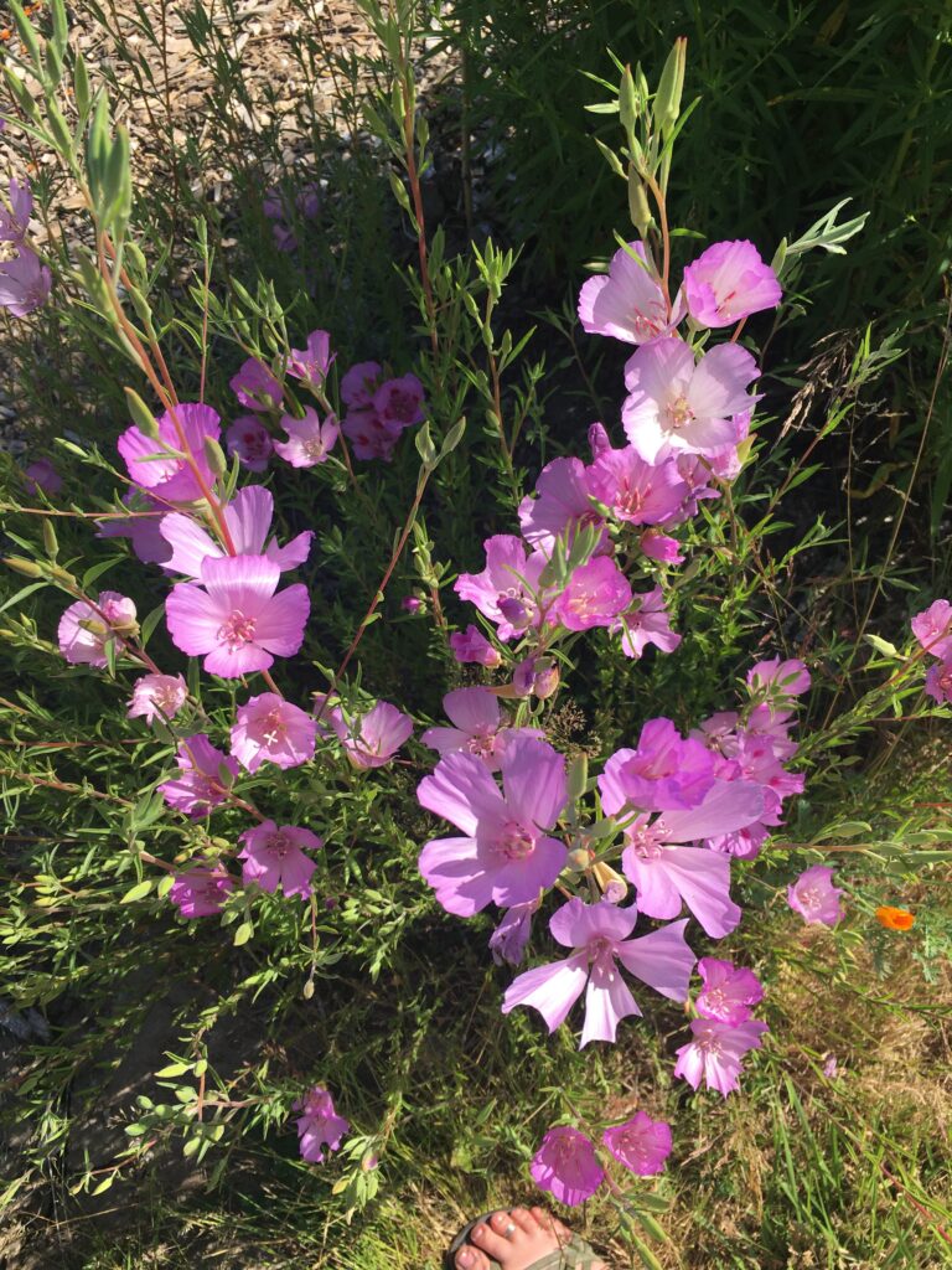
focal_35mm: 29
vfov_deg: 61.7
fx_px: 1063
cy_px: 635
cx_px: 476
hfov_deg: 48.2
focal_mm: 4.15
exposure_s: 1/938
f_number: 2.2
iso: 25
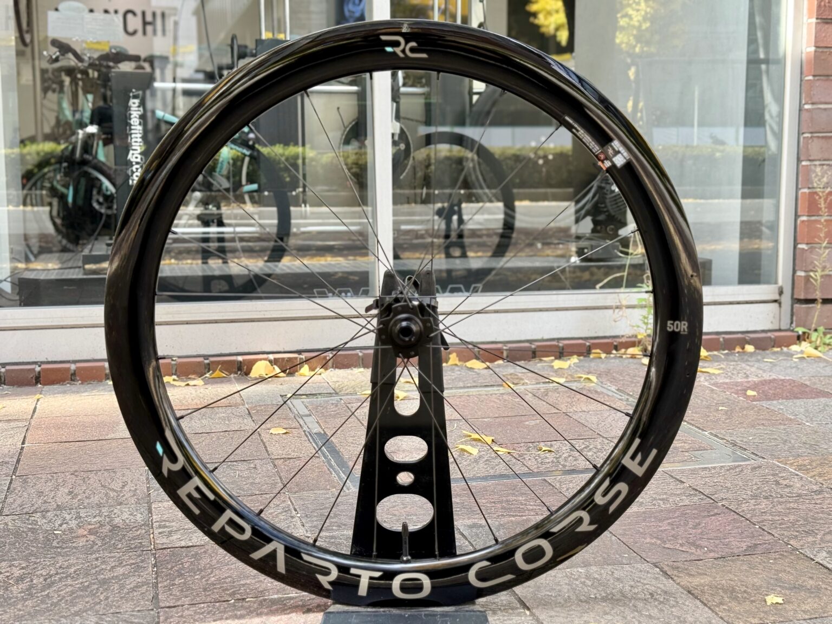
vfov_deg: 30.3
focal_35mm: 48
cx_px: 416
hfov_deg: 39.7
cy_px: 312
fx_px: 1154
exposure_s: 1/122
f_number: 1.78
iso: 50
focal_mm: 6.76
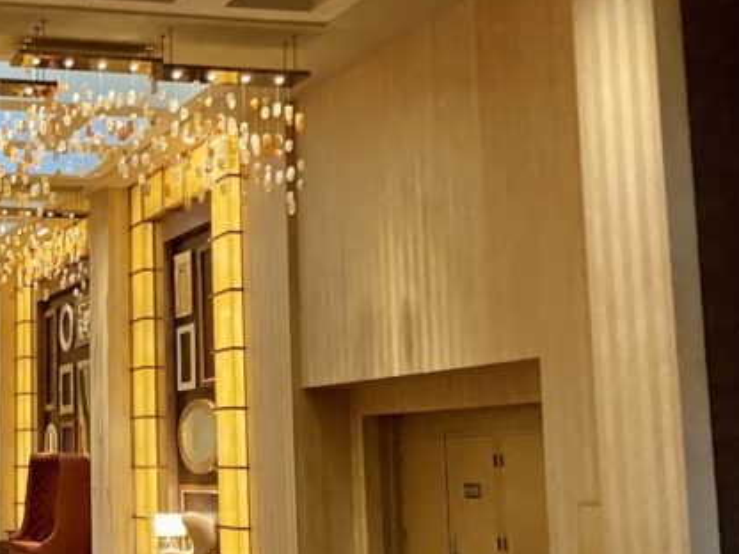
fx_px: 1366
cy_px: 263
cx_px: -34
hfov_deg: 28.1
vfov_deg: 22.9
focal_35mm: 64
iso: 800
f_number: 1.8
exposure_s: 1/30
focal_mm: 4.25
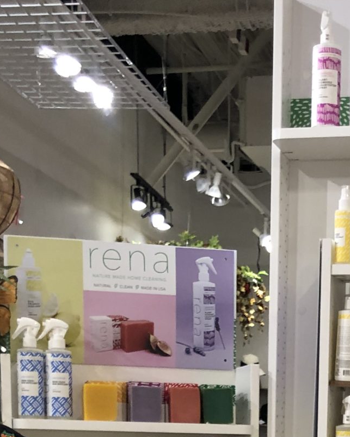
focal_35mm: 87
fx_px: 1127
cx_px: 274
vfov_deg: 19.4
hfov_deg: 17.5
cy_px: 641
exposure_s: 1/30
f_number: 1.8
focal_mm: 3.99
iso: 32
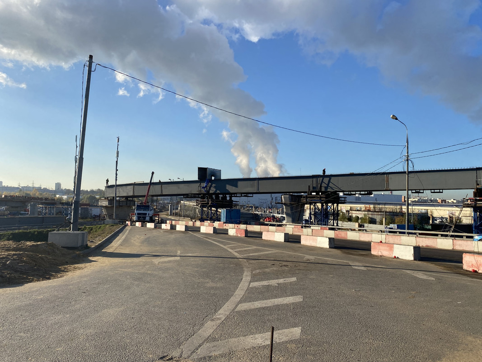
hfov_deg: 67.3
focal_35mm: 26
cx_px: 241
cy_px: 181
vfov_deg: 53.1
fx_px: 362
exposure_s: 1/2755
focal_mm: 4.25
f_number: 1.8
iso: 32
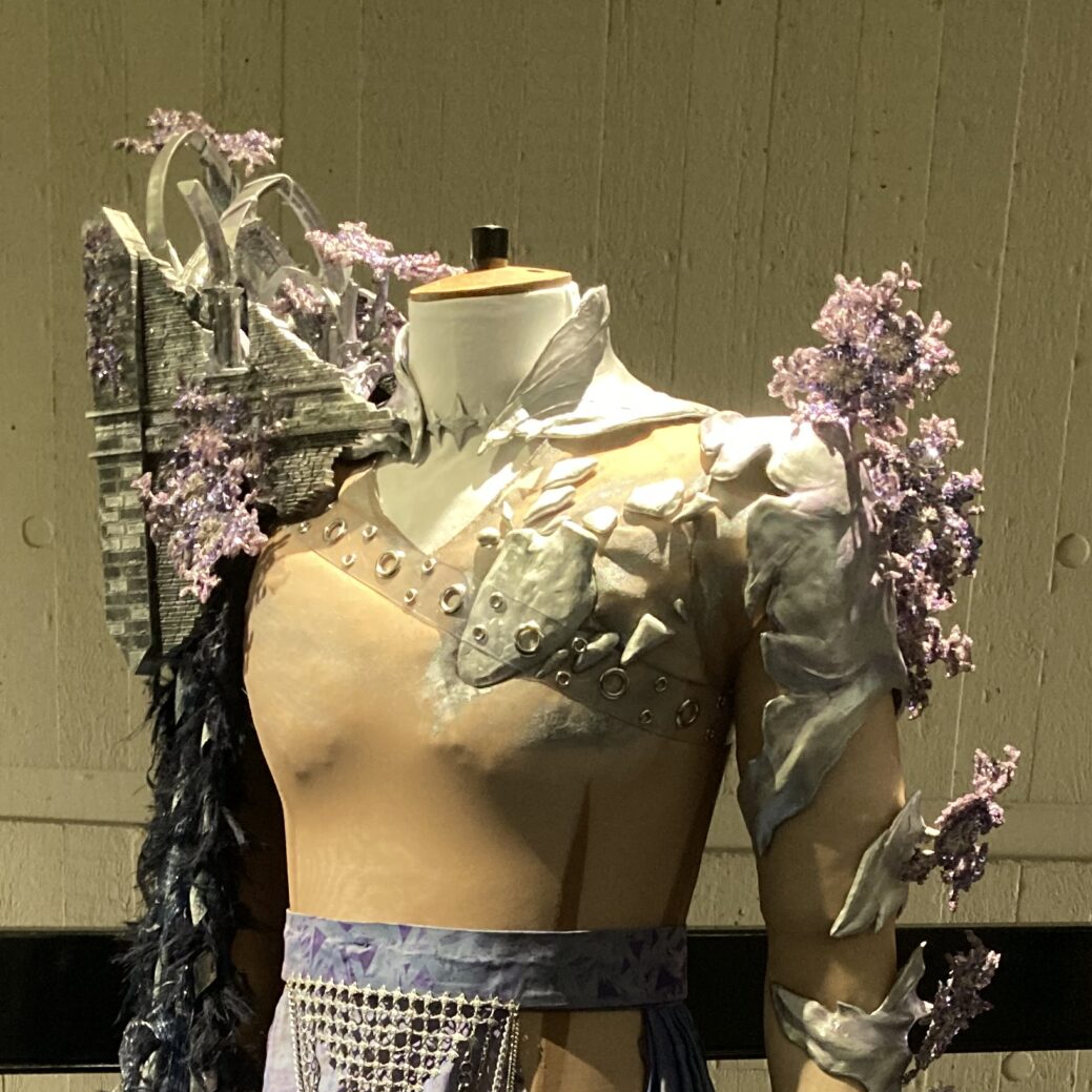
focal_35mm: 61
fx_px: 2177
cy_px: 1270
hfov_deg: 28.1
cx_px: 488
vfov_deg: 25.6
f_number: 1.8
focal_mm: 3.99
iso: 320
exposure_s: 1/33
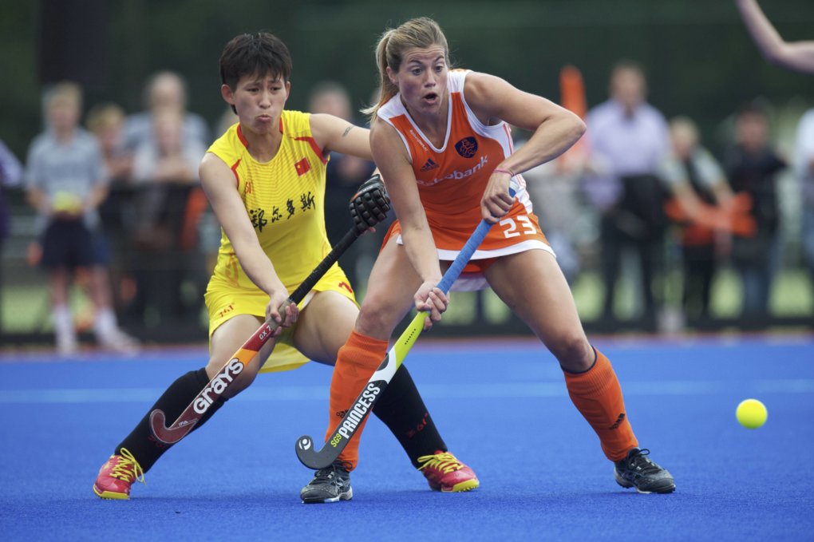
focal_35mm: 400
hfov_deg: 5.2
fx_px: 9040
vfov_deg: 3.4
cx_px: 407
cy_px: 271
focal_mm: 400
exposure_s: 1/1250
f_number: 4
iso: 1250
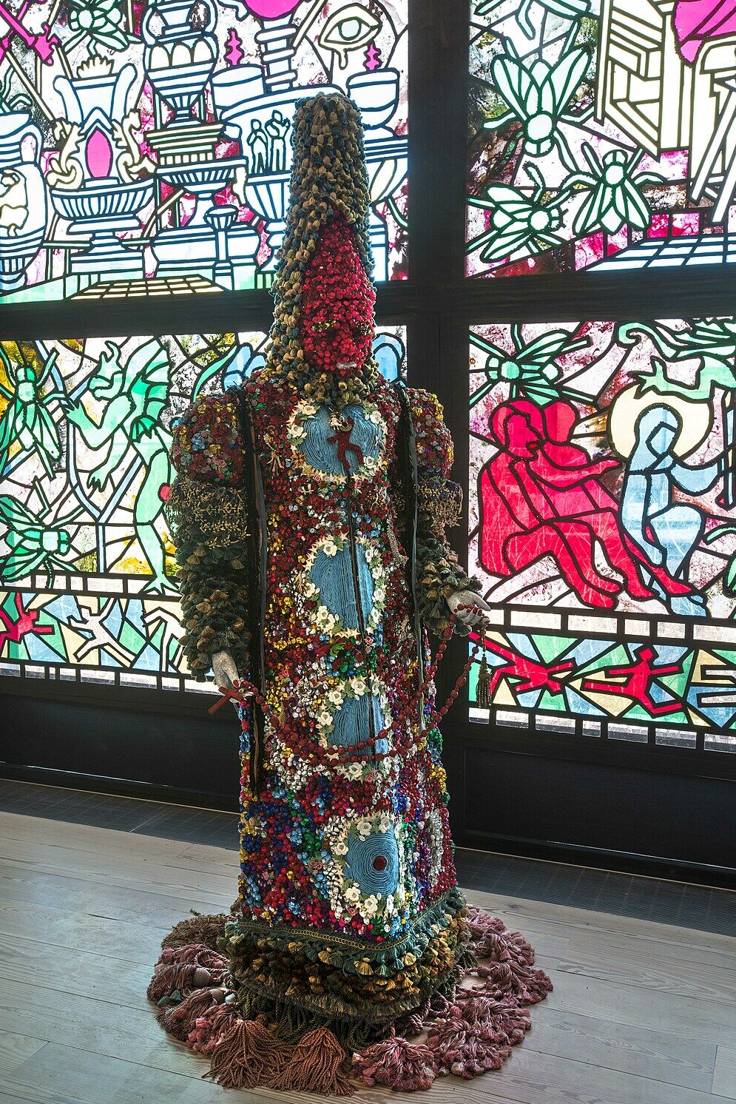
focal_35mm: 36
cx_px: 362
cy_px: 559
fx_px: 1104
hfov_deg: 36.9
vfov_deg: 53.1
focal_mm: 35
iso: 100
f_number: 16
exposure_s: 1/2.5
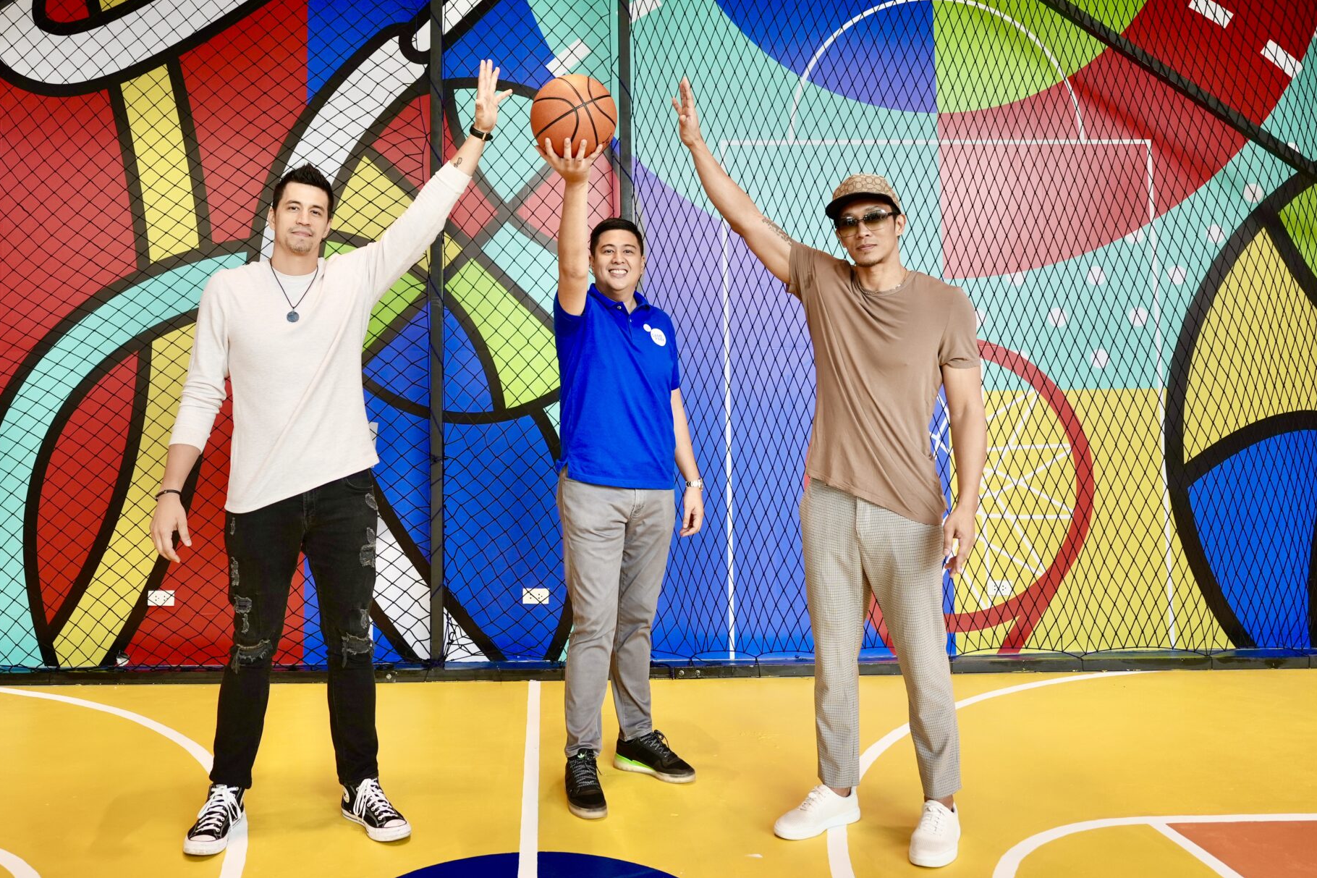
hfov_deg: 67.2
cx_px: 583
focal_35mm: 27
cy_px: 385
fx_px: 988
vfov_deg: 47.8
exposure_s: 1/125
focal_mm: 24
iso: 400
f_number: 3.5
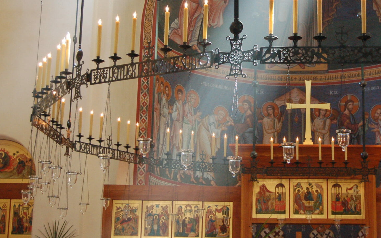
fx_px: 851
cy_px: 60
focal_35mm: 82
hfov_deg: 25.2
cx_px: 239
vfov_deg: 15.8
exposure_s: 1/125
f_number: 4.8
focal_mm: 38
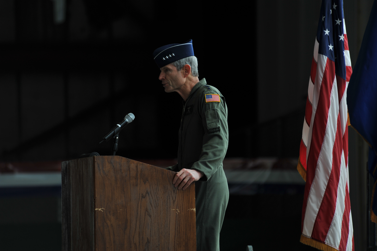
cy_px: 126
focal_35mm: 400
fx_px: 4186
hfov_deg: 5.2
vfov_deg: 3.4
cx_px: 188
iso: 320
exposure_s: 1/250
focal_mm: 400
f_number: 5.6
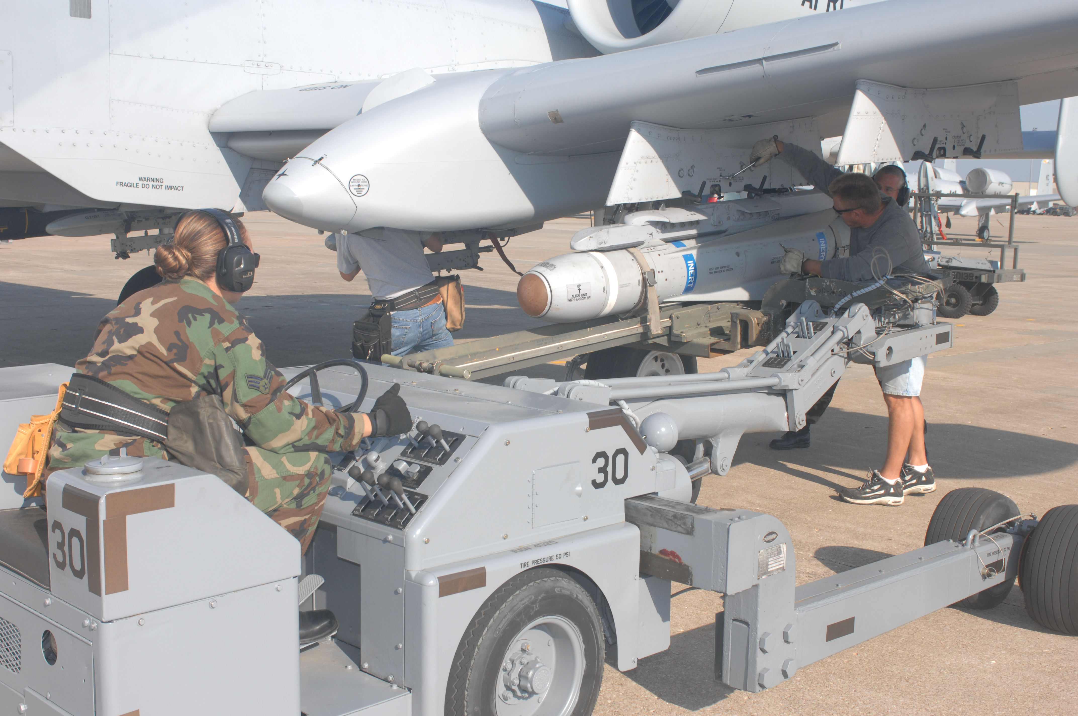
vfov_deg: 31.8
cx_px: 539
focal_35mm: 42
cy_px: 358
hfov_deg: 46.4
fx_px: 1256
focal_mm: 28
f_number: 10
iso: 200
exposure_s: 1/200
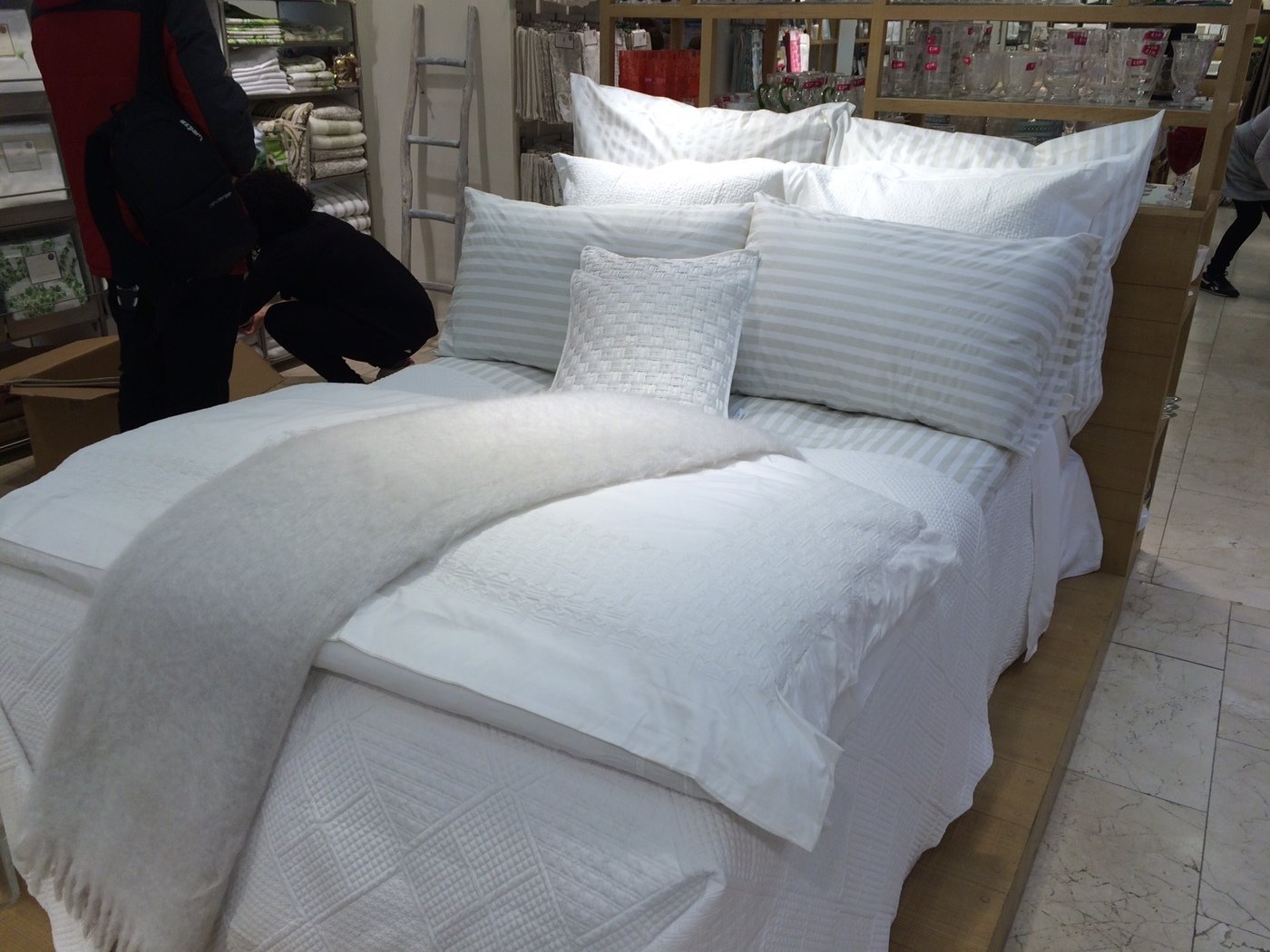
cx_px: 635
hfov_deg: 61.7
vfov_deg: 48.2
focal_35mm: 29
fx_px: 1064
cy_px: 476
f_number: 2.2
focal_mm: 4.15
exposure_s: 1/114
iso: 32
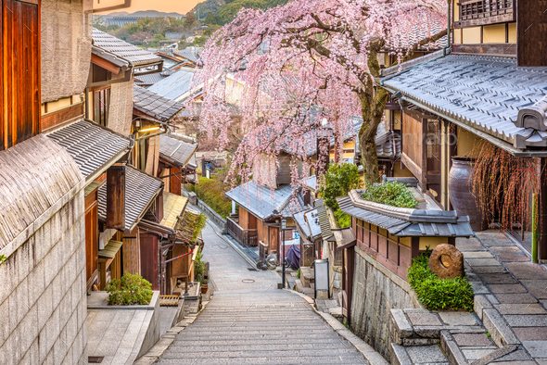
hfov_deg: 35.6
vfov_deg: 24.2
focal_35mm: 56
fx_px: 851
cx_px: 274
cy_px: 182
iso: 64
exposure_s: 1
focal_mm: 56
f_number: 11
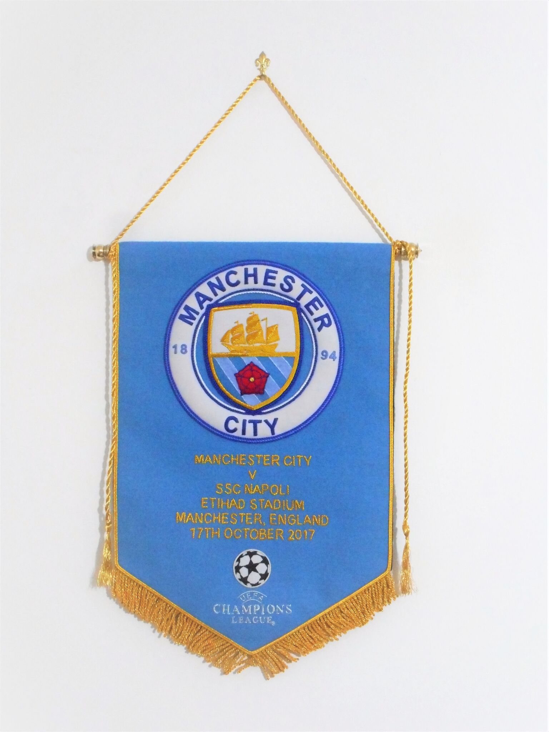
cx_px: 274
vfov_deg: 42.9
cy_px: 366
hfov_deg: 32.9
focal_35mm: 44
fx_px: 930
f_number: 4.7
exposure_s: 1/8
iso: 720
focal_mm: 7.9
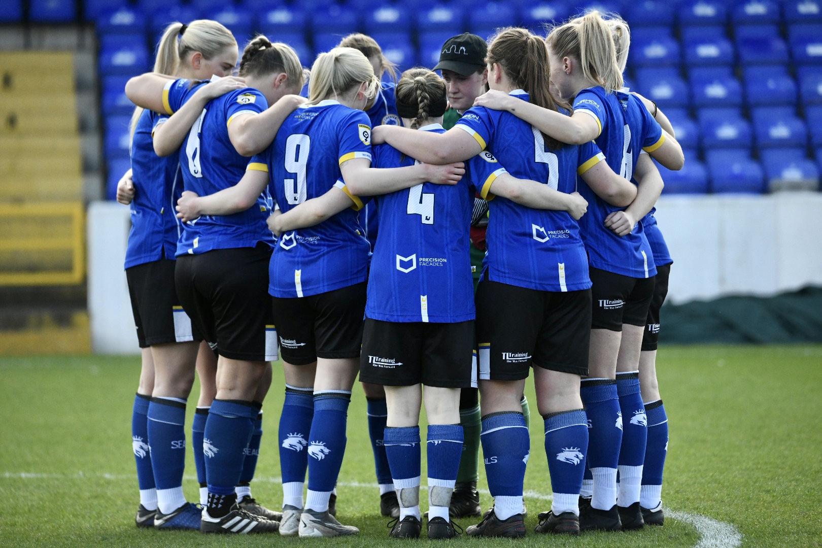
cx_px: 411
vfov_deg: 4.0
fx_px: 7763
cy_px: 274
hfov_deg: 6.1
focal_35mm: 340
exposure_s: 1/3200
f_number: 6.3
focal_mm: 340
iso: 2500
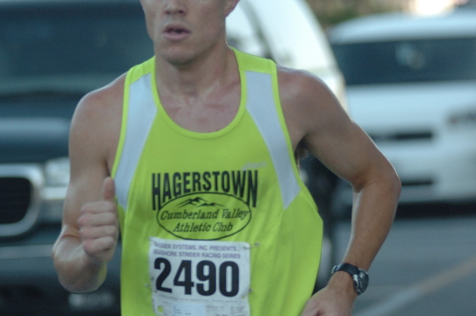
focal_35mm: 267
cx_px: 138
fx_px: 3521
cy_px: 115
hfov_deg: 7.7
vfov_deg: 5.1
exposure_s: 1/1250
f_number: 2.8
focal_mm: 125
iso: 400
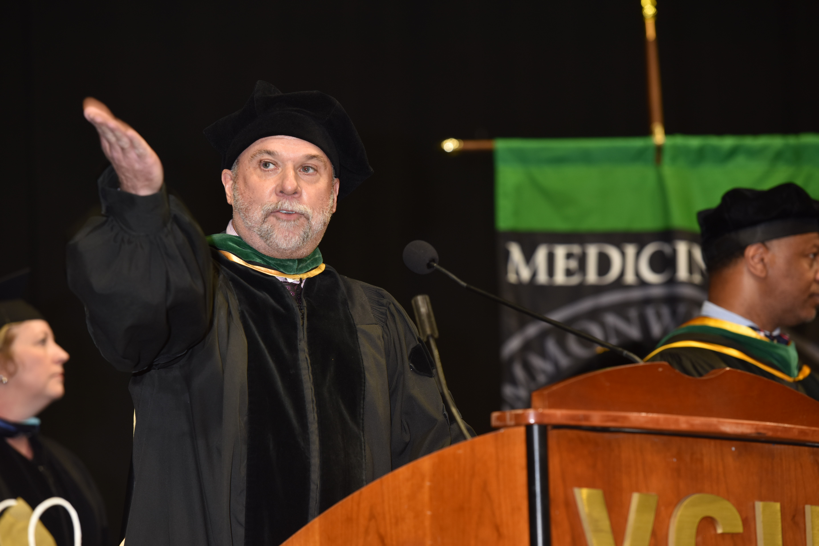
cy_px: 273
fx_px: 3641
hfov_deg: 12.8
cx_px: 410
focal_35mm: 160
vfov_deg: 8.6
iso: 400
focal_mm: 160
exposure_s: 1/40
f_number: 4.5
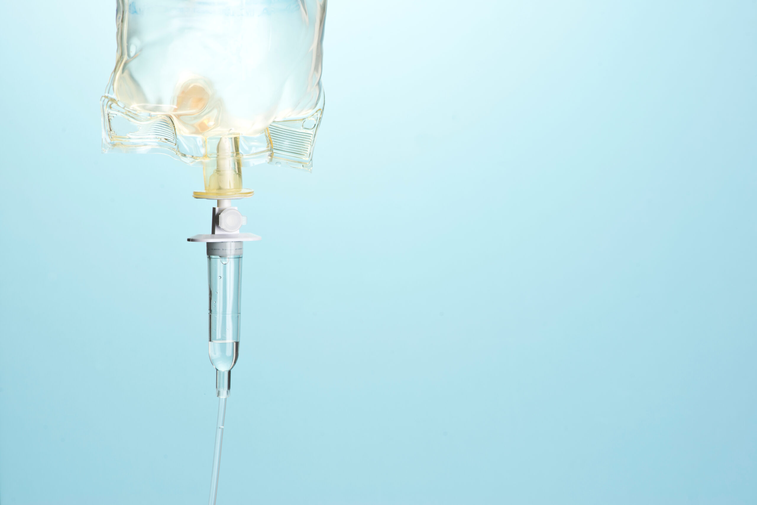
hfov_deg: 19.4
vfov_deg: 13.1
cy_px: 252
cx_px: 378
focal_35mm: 105
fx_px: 2209
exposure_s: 1/100
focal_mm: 105
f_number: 11
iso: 100
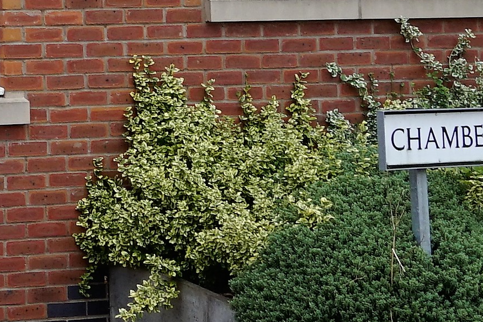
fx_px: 2508
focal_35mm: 187
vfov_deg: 7.1
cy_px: -295
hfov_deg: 10.2
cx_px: -479
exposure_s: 1/80
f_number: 9
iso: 100
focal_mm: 20
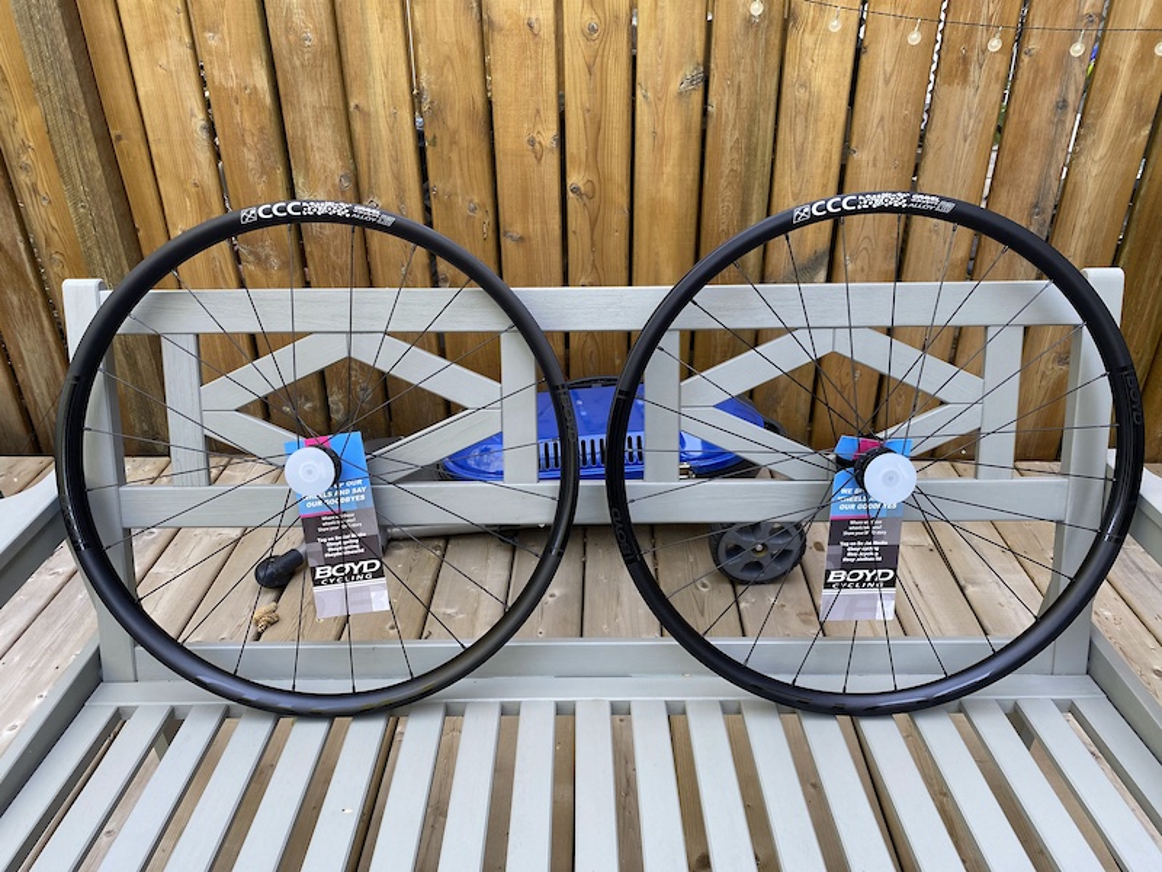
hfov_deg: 67.3
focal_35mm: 26
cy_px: 436
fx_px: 873
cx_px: 581
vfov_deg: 53.1
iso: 64
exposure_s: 1/121
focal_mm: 4.25
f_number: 1.8
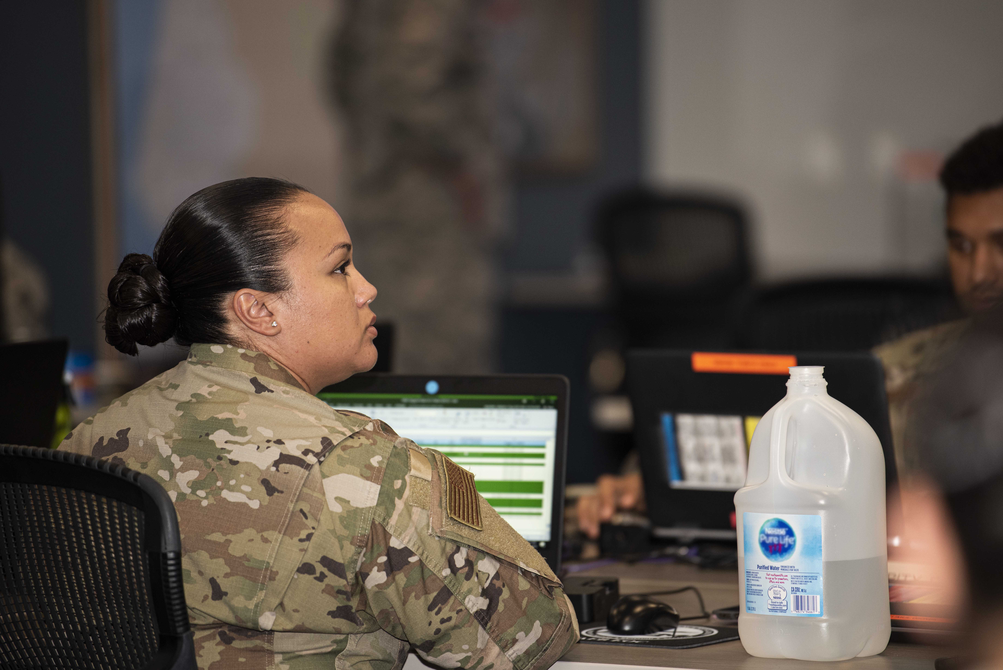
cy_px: 335
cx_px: 502
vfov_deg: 6.9
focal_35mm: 200
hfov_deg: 10.3
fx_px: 5574
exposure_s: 1/250
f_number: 3.2
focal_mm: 200
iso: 640
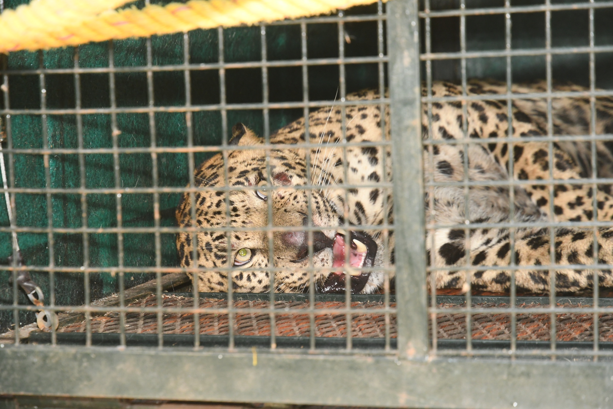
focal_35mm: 120
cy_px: 204
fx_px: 2043
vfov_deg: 11.4
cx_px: 306
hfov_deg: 17.1
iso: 2000
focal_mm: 80
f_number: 5.6
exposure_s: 1/250
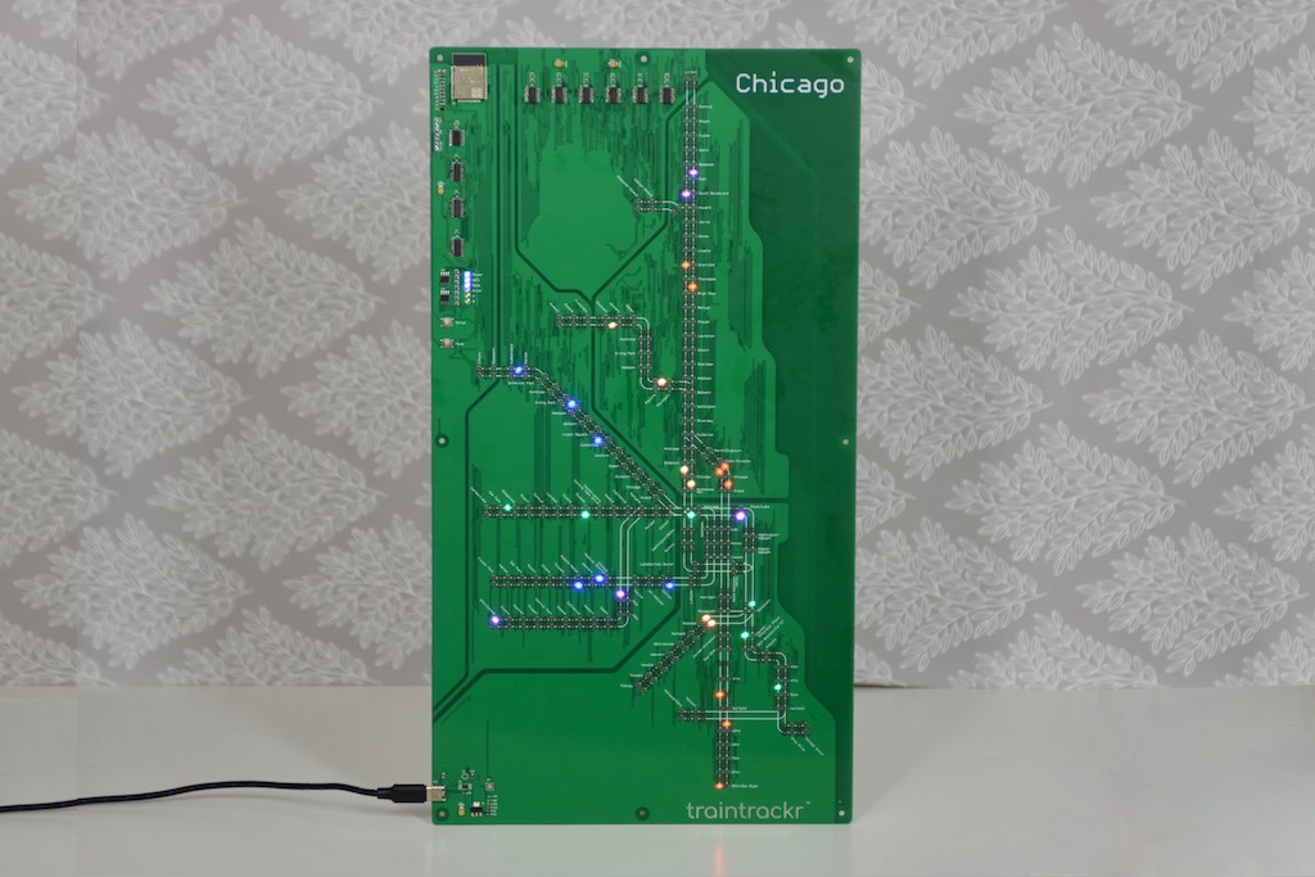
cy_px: 438
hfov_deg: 21.9
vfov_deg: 14.7
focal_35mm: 93
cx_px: 658
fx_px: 3397
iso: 560
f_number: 2.8
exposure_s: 1/100
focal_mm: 62
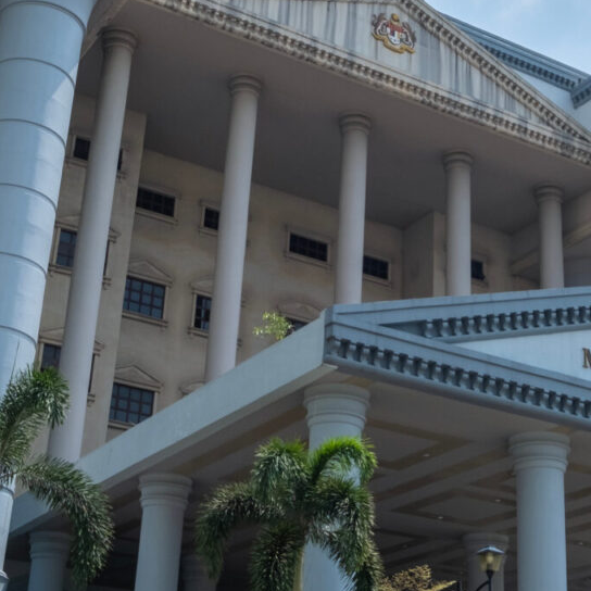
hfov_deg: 26.9
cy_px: 286
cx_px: 339
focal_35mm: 64
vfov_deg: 26.9
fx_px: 1236
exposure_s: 1/1250
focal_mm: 13
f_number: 4.5
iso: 200
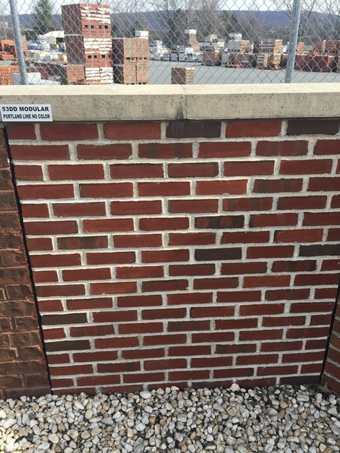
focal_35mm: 29
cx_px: 170
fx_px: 380
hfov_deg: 48.2
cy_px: 226
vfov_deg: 61.7
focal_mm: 4.15
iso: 32
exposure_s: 1/807
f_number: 2.2
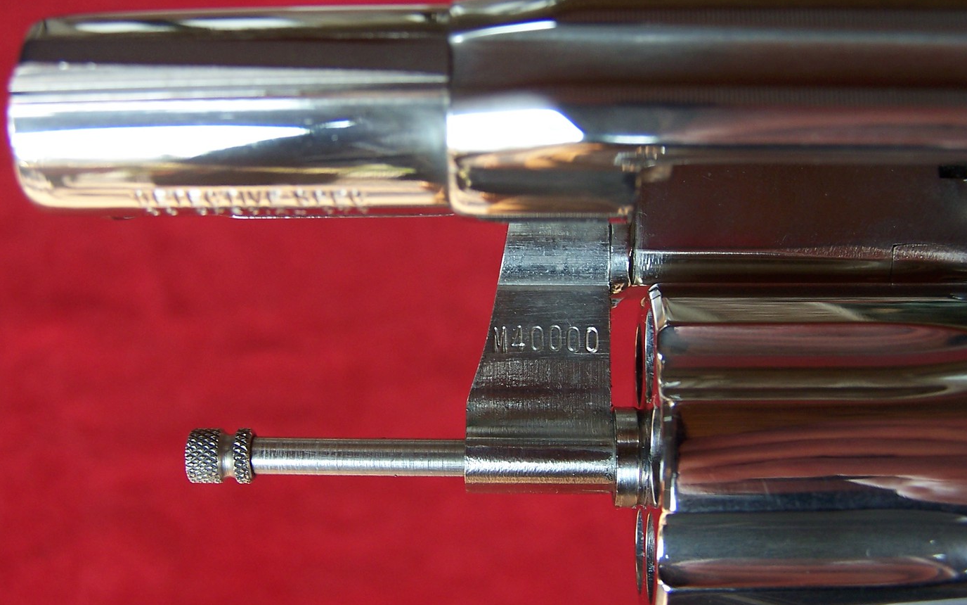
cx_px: 480
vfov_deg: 23.6
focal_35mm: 55
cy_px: 295
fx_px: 1449
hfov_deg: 36.9
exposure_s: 1/90
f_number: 3.2
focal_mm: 8.5
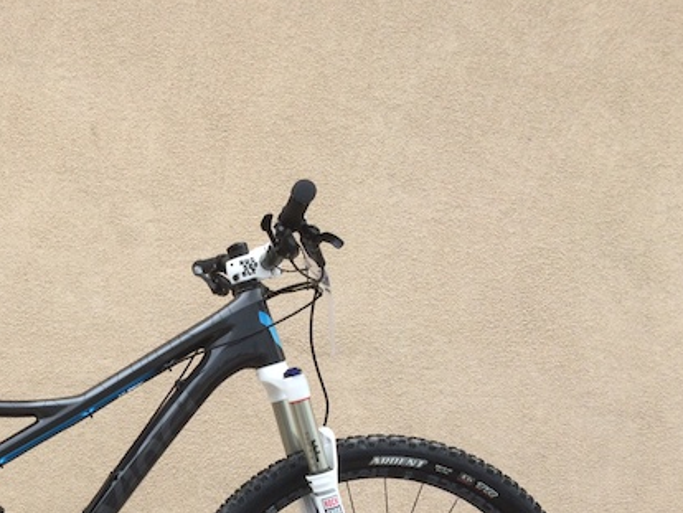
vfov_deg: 25.4
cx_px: 71
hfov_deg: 32.6
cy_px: 454
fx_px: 1106
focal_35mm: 56
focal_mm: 4.15
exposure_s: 1/540
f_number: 2.2
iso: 32
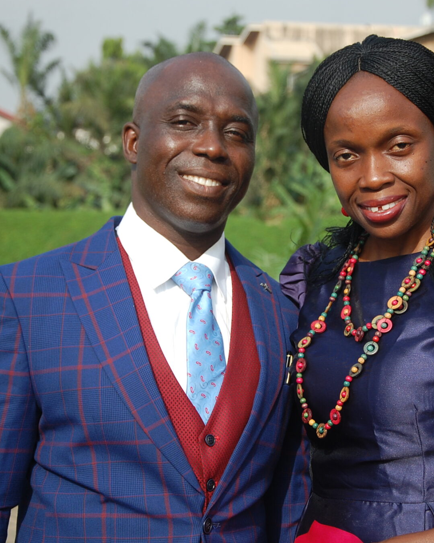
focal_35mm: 192
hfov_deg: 8.0
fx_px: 3083
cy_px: 271
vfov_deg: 10.1
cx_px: 283
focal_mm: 90
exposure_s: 1/500
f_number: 6.3
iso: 200
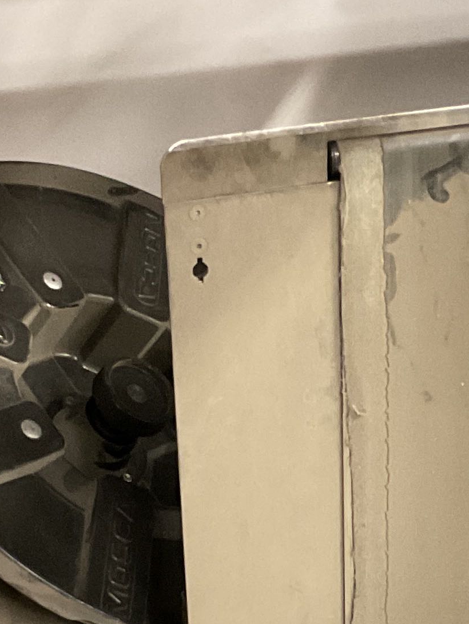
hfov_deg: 13.8
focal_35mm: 107
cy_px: 474
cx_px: 356
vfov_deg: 18.2
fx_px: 1931
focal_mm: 3
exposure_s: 1/25
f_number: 1.8
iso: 400
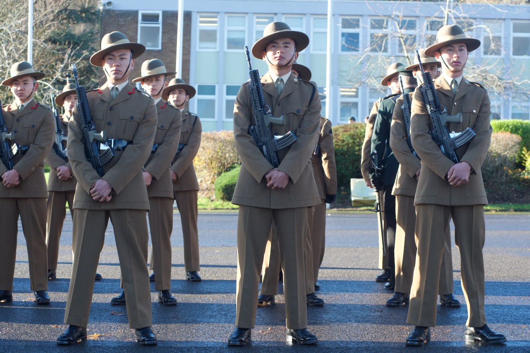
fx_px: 1177
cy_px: 176
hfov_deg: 25.4
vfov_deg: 17.0
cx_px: 265
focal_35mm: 80
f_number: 8
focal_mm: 80
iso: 800
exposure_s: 1/250
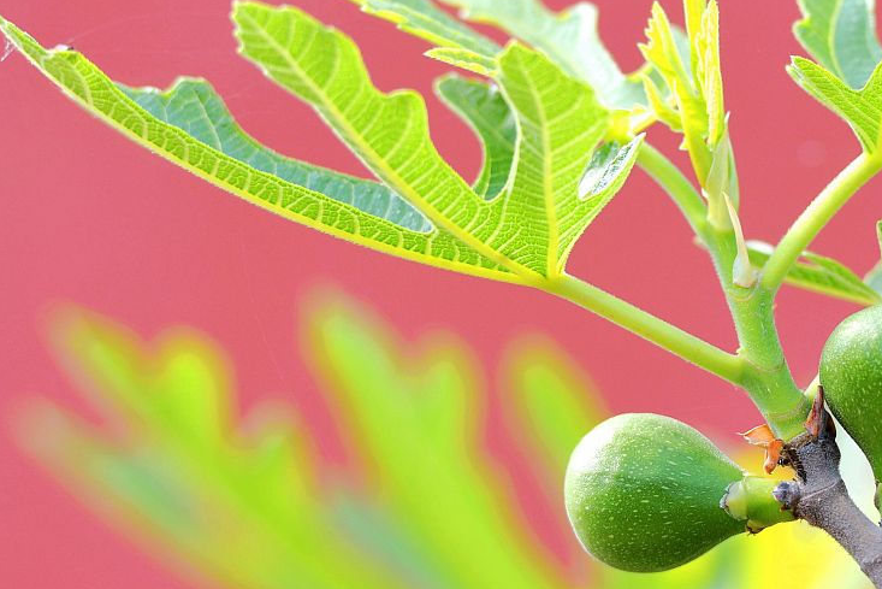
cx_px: 681
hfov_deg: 4.2
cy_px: 225
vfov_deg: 2.8
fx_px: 12031
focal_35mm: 491
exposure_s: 1/500
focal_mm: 200
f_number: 4
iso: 200
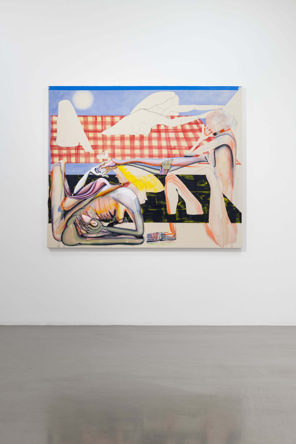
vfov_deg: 30.5
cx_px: 148
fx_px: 814
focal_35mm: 66
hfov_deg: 20.6
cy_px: 222
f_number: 11
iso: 64
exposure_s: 1
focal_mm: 66
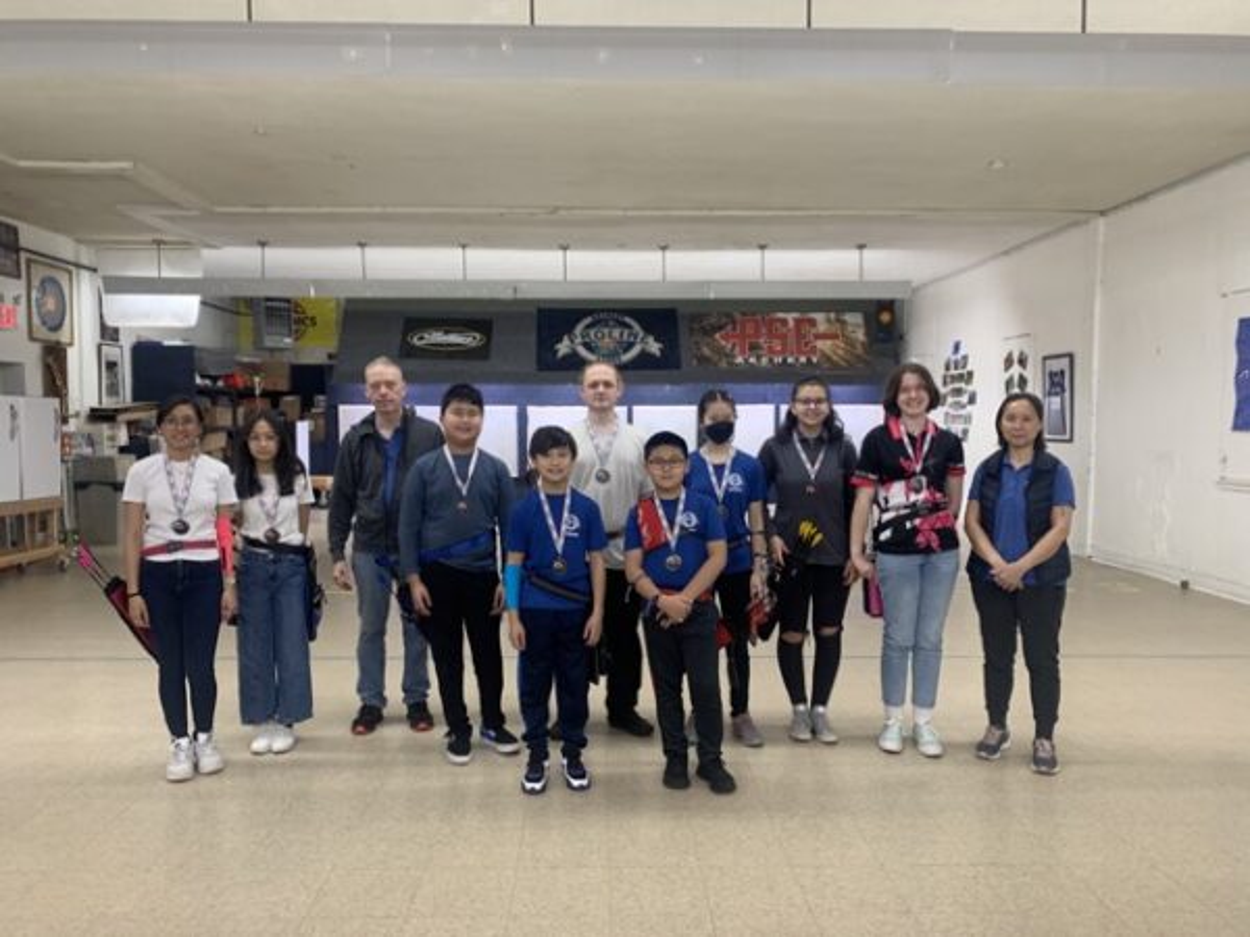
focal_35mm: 26
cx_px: 625
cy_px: 468
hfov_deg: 67.3
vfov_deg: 53.1
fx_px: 939
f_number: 1.8
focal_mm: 4.25
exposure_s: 1/60
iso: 125
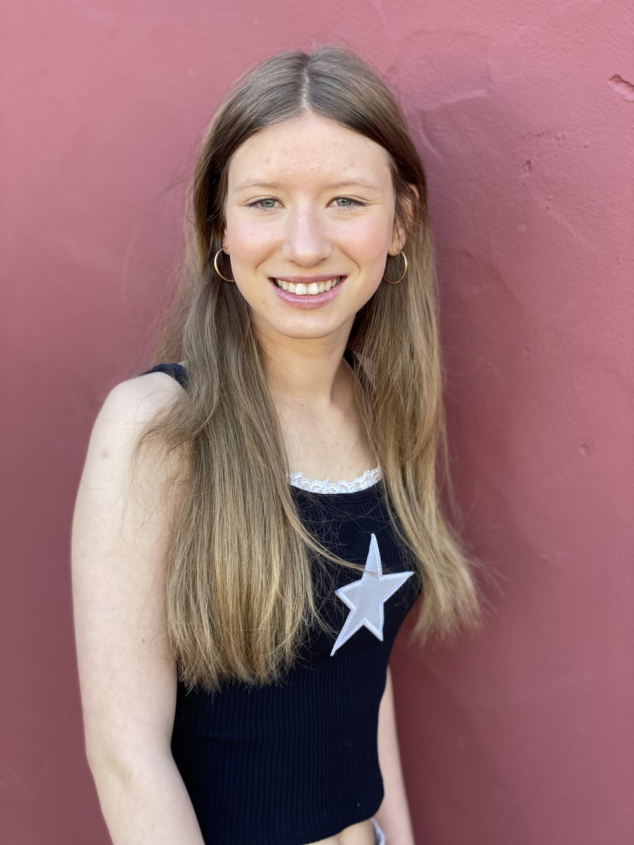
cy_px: 422
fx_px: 1270
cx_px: 317
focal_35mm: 52
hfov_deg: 28.0
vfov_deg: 36.8
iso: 32
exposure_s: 1/122
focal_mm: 6
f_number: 2
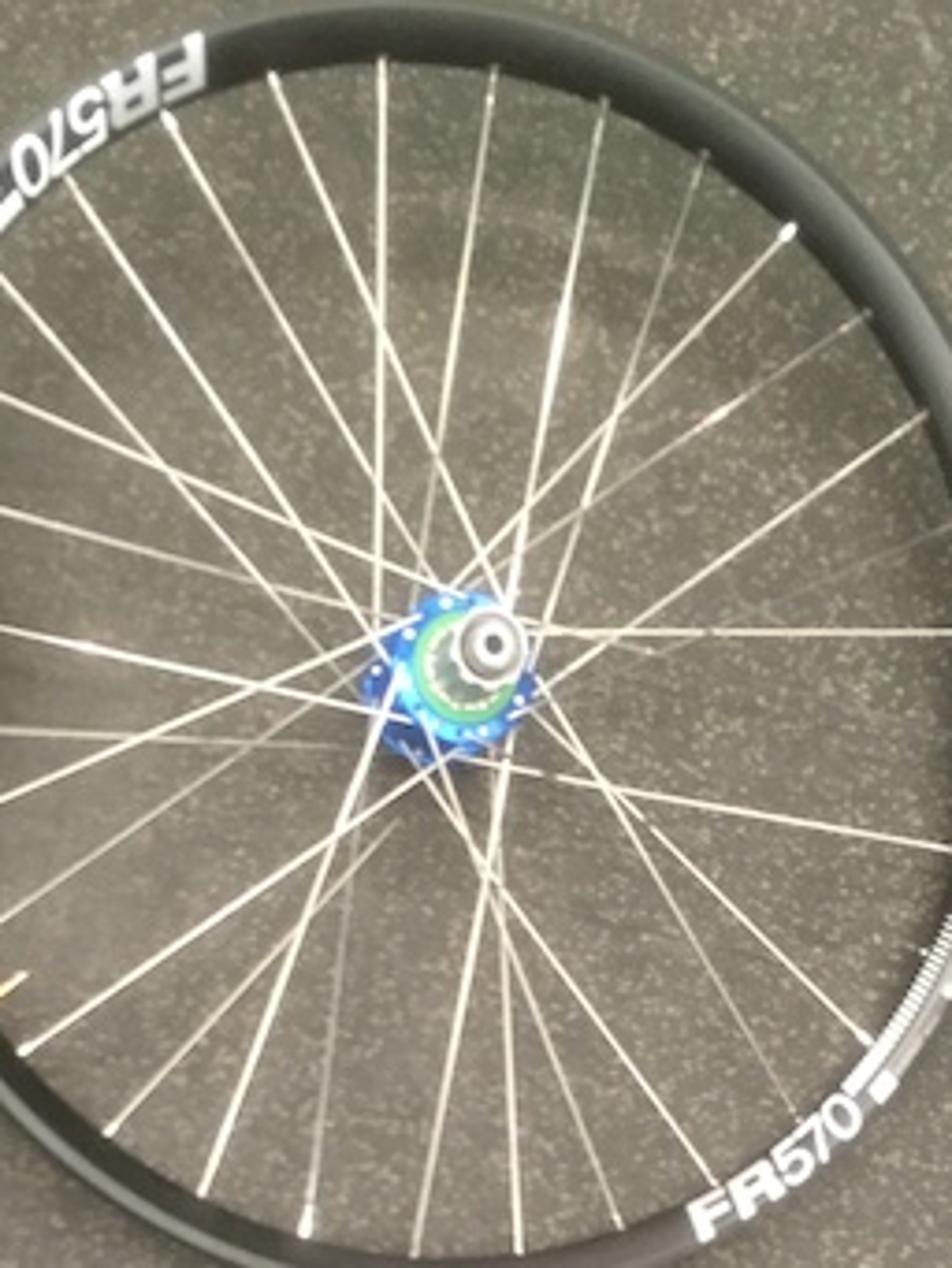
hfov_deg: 21.6
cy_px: 1424
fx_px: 2492
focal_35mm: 68
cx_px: 398
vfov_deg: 26.2
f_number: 2.2
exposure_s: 1/33
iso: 160
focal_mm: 4.15
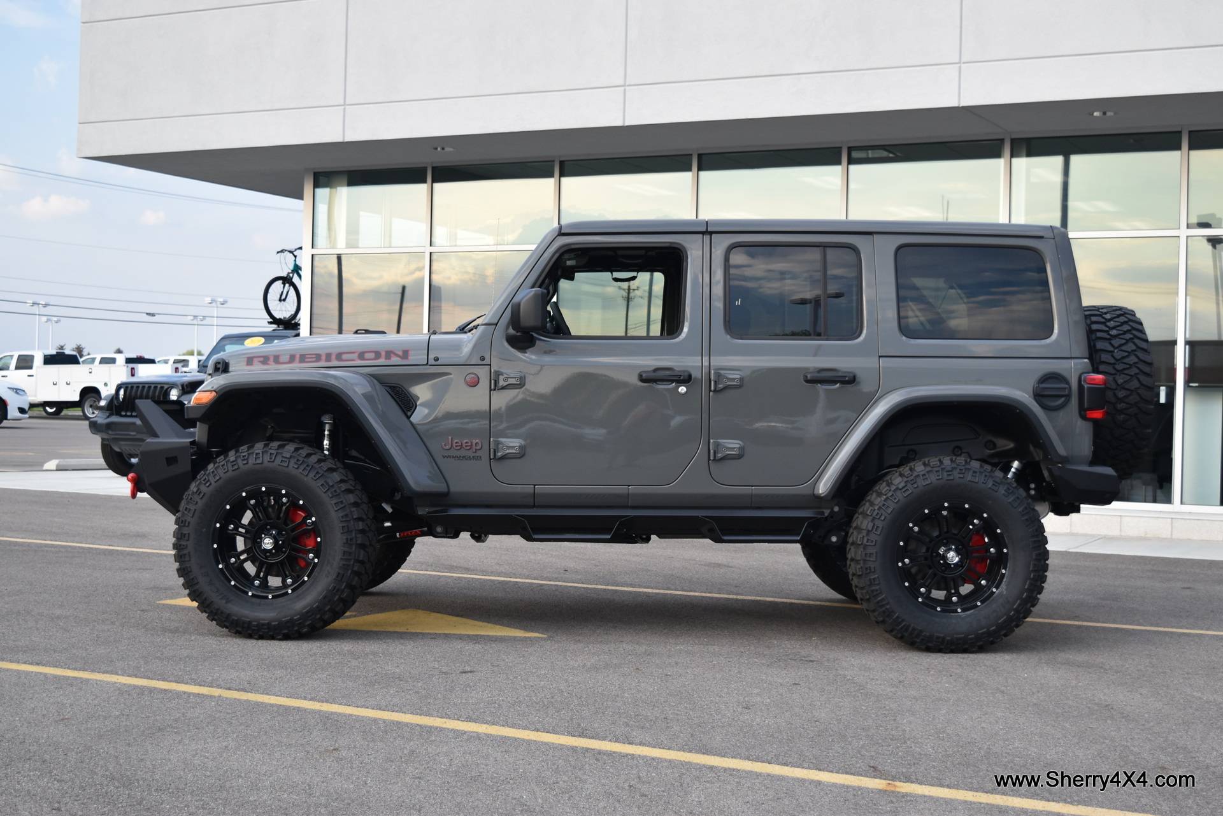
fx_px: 1784
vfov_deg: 25.8
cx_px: 612
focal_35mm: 52
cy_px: 408
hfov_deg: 37.8
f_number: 5.6
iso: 400
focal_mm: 35
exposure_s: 1/125
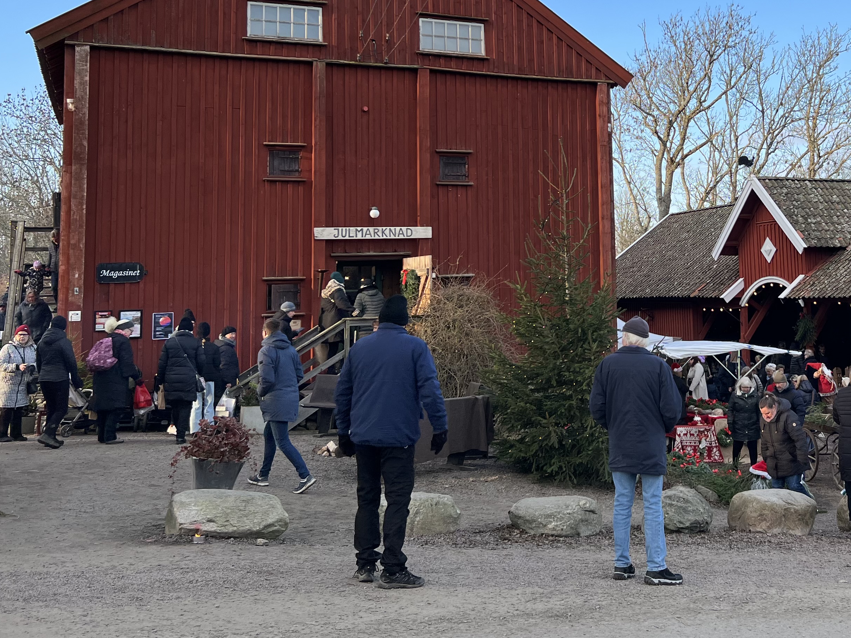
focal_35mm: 43
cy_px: 179
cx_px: 671
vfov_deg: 33.1
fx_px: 1057
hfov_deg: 42.1
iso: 50
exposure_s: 1/1100
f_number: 1.5
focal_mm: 5.7
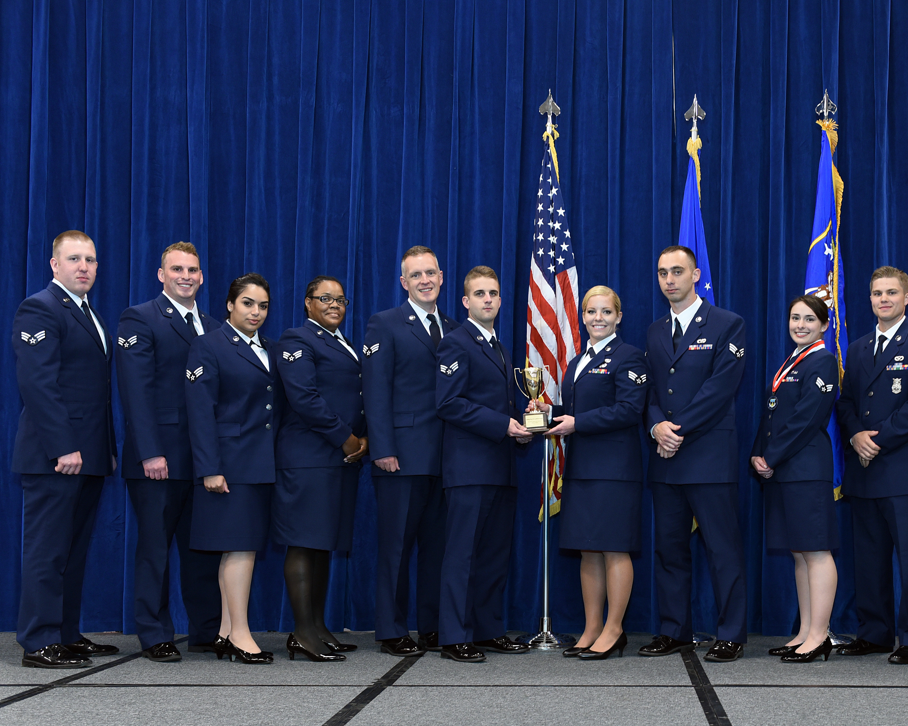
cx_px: 639
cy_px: 468
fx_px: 1290
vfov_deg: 31.3
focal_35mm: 48
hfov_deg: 38.1
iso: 1000
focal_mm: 32
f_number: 4
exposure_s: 1/50
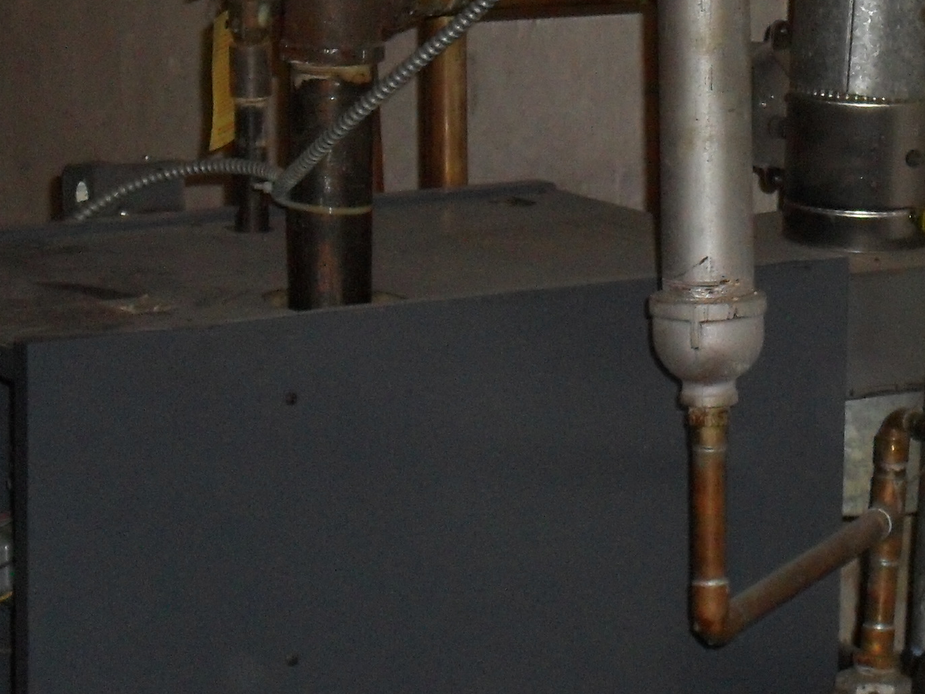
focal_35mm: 166
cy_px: 47
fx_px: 4436
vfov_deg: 8.9
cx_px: 932
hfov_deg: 11.8
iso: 200
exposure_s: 1/60
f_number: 4.3
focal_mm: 10.1
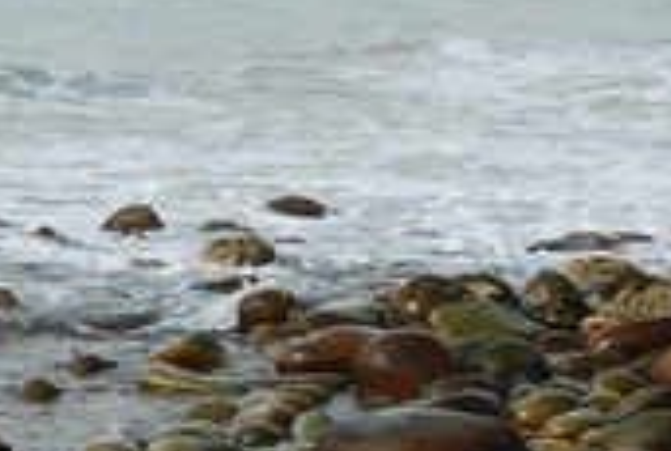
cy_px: 65
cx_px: 463
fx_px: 4691
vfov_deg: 5.5
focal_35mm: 251
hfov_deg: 8.2
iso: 160
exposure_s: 1/250
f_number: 10
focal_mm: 28
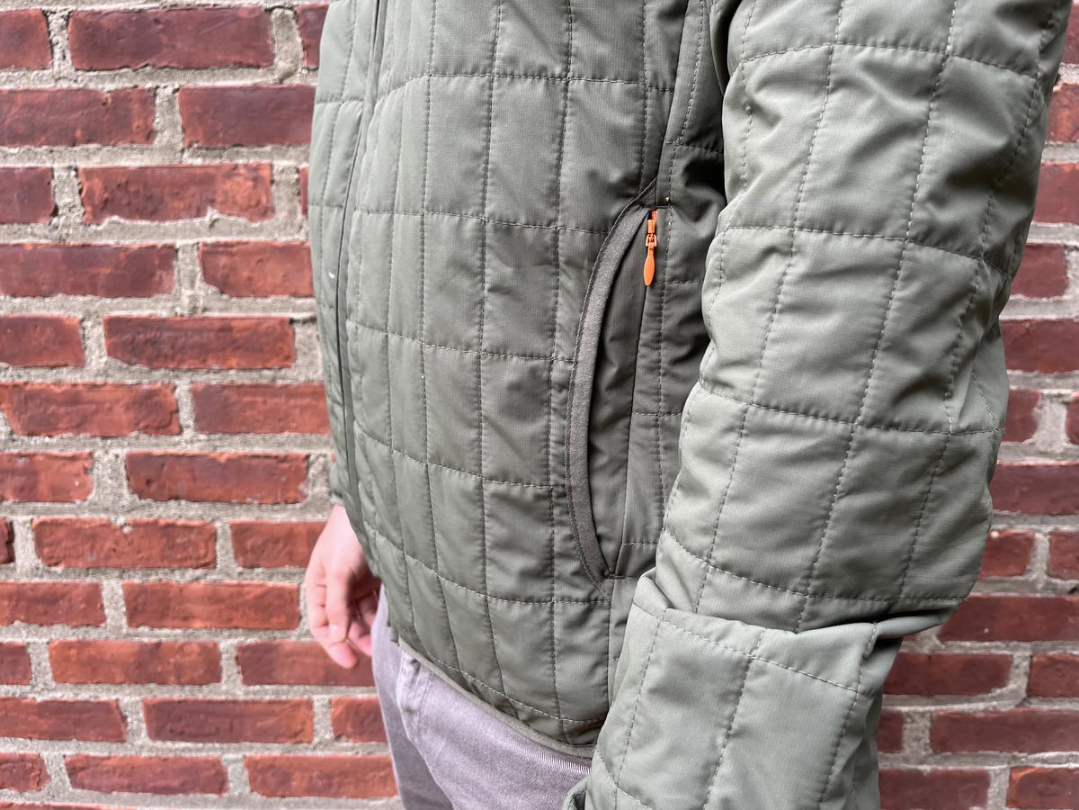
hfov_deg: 67.3
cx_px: 540
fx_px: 810
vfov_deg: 53.1
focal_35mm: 26
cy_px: 405
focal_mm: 5.1
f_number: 1.6
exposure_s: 1/122
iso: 40
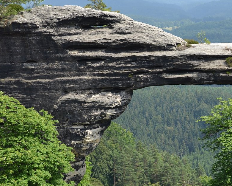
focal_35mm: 101
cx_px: 265
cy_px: 123
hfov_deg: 18.2
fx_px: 693
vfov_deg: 15.2
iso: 100
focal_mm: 28
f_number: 7.1
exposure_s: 1/200
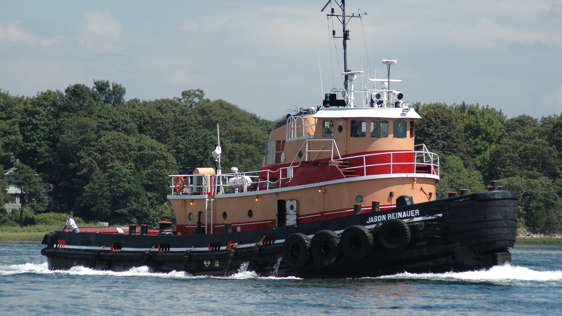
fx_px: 4456
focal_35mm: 299
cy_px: 142
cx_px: 281
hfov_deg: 7.2
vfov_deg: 4.1
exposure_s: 1/2000
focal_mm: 190
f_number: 5.6
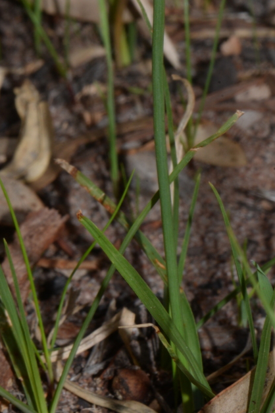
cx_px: 109
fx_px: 2945
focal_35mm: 257
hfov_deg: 5.3
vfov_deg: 8.0
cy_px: 94
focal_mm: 105
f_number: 36
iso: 400
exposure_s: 1/60
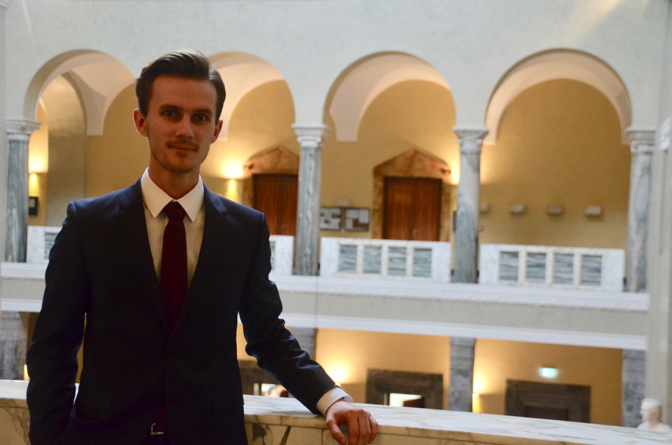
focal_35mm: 52
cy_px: 222
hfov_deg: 37.9
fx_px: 978
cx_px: 336
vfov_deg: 25.6
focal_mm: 35
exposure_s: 1/30
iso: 1400
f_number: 4.5
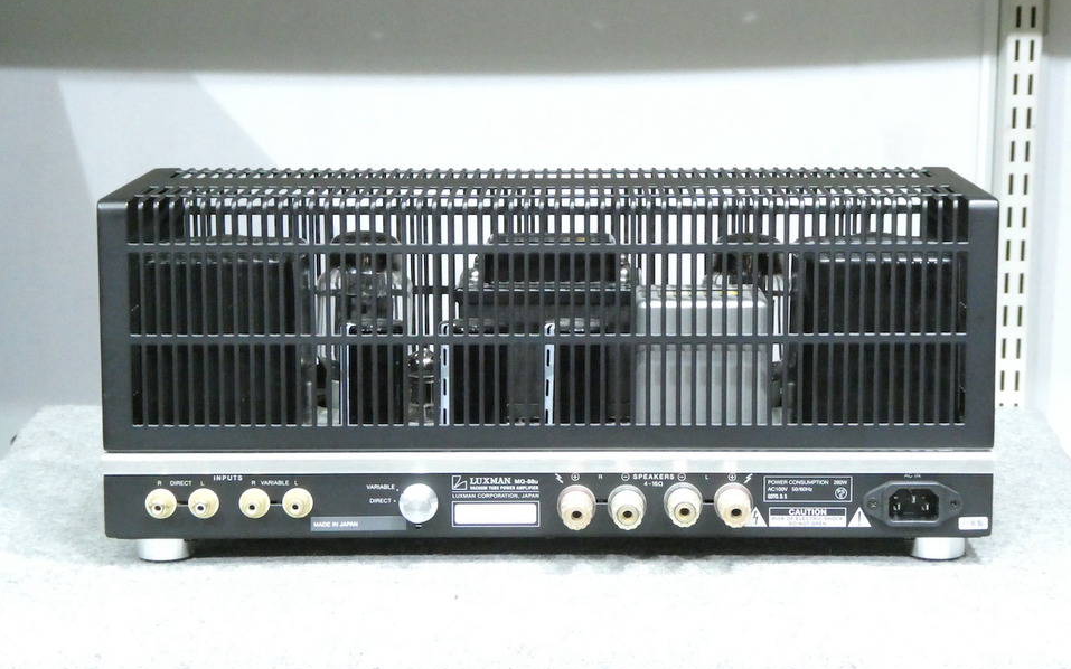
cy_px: 360
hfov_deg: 24.6
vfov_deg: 15.5
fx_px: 2452
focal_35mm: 84
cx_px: 536
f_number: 4.7
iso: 1600
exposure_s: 1/20
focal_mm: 14.1
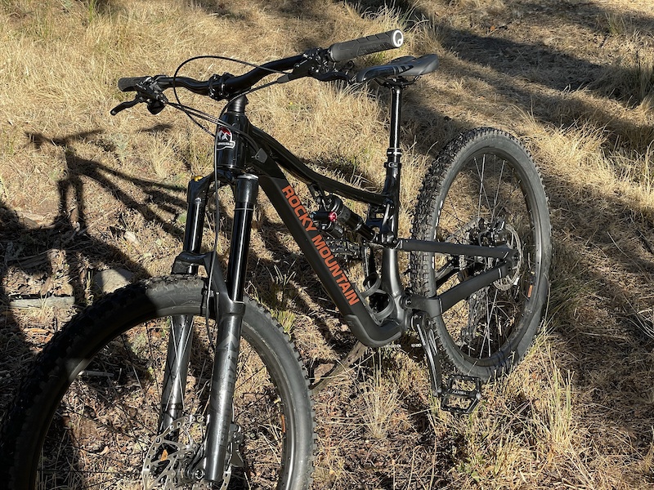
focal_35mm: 52
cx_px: 327
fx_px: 982
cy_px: 245
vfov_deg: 28.0
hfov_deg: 36.8
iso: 25
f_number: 2
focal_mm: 6
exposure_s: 1/489
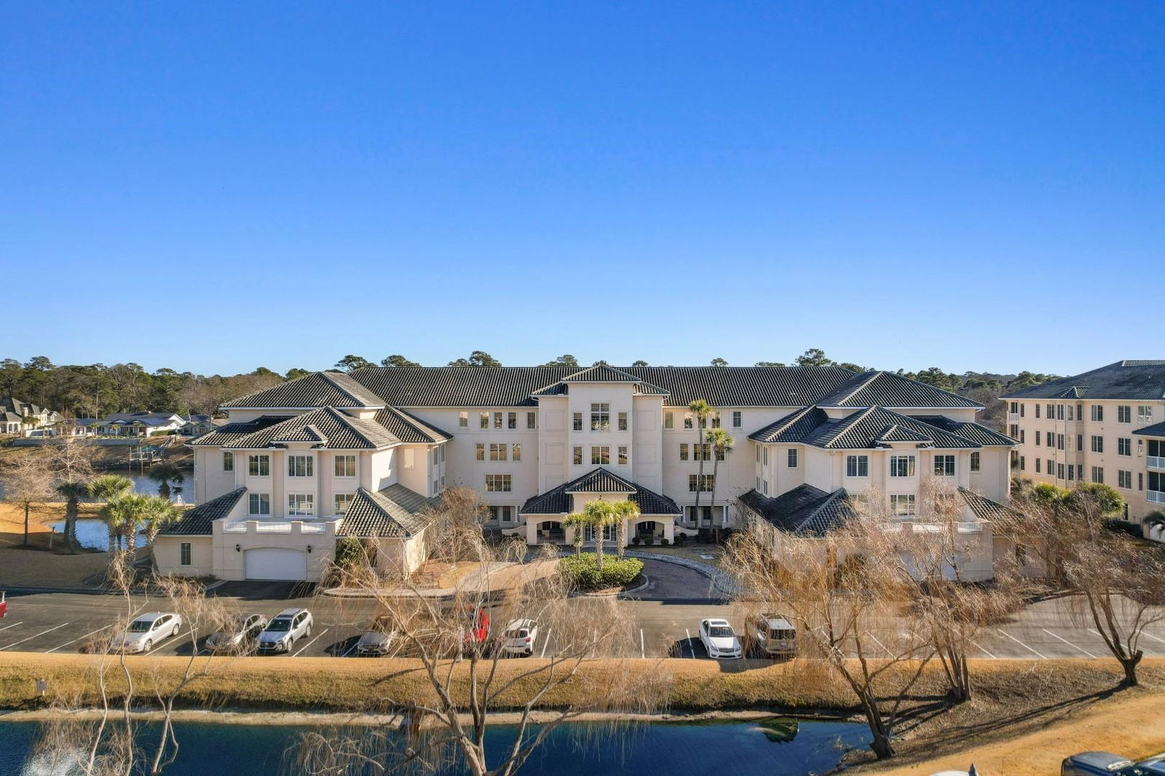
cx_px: 582
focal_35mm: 22
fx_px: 712
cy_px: 388
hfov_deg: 78.6
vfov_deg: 57.2
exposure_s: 1/500
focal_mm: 8.38
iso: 140
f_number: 2.8
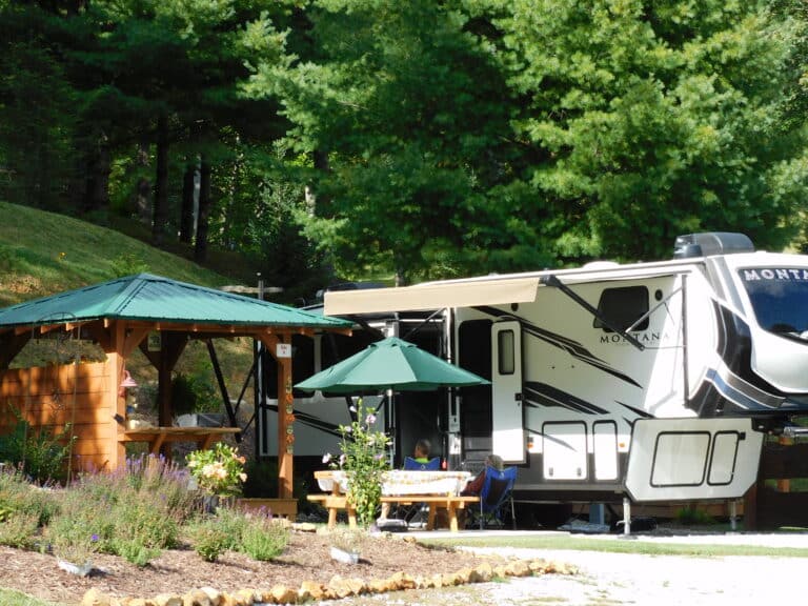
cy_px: 303
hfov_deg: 15.8
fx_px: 2918
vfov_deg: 11.9
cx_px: 404
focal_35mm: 125
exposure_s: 1/200
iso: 125
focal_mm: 22.4
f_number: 5
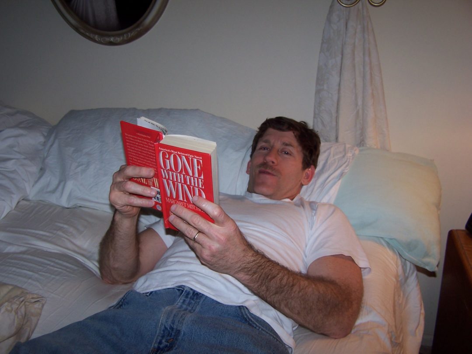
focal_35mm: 38
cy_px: 177
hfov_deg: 49.0
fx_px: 518
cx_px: 236
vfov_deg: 37.7
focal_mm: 6.3
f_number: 2.8
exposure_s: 1/60
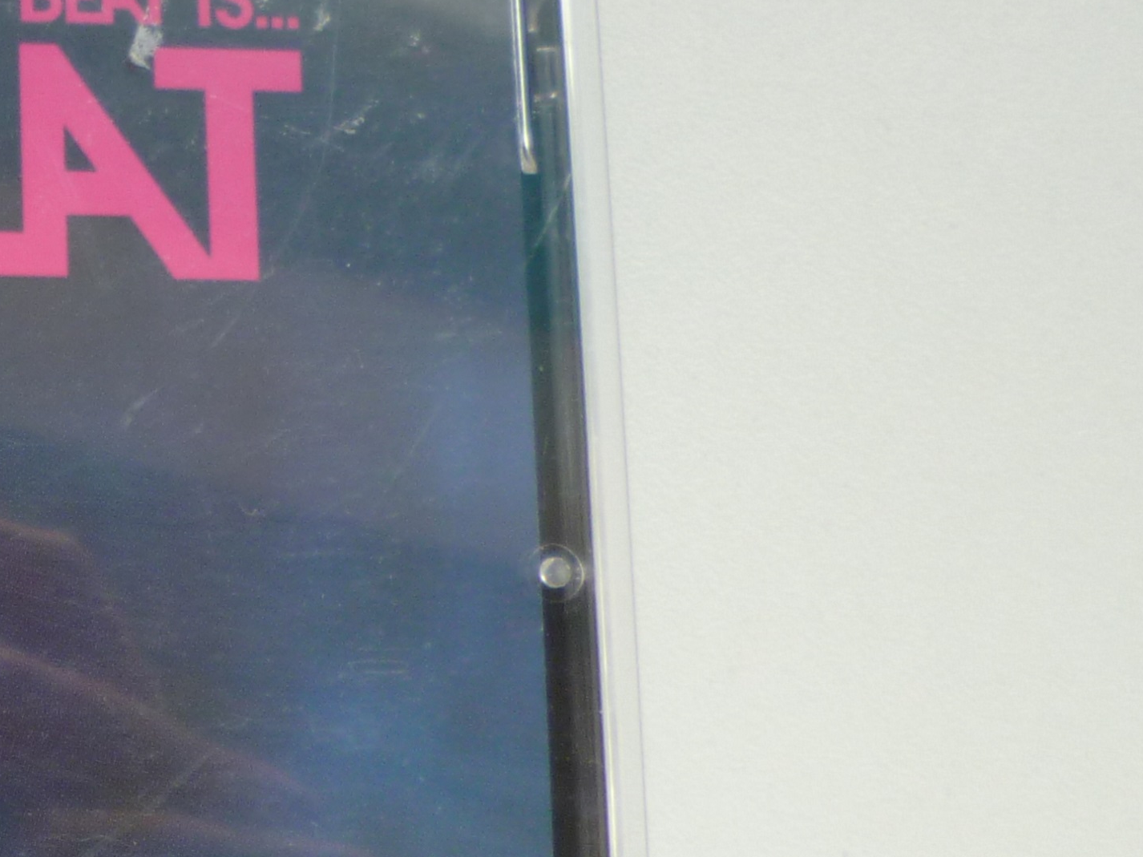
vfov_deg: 20.4
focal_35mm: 72
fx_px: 2377
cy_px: 443
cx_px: -417
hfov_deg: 23.3
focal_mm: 4.3
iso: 100
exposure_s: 1/160
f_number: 2.5
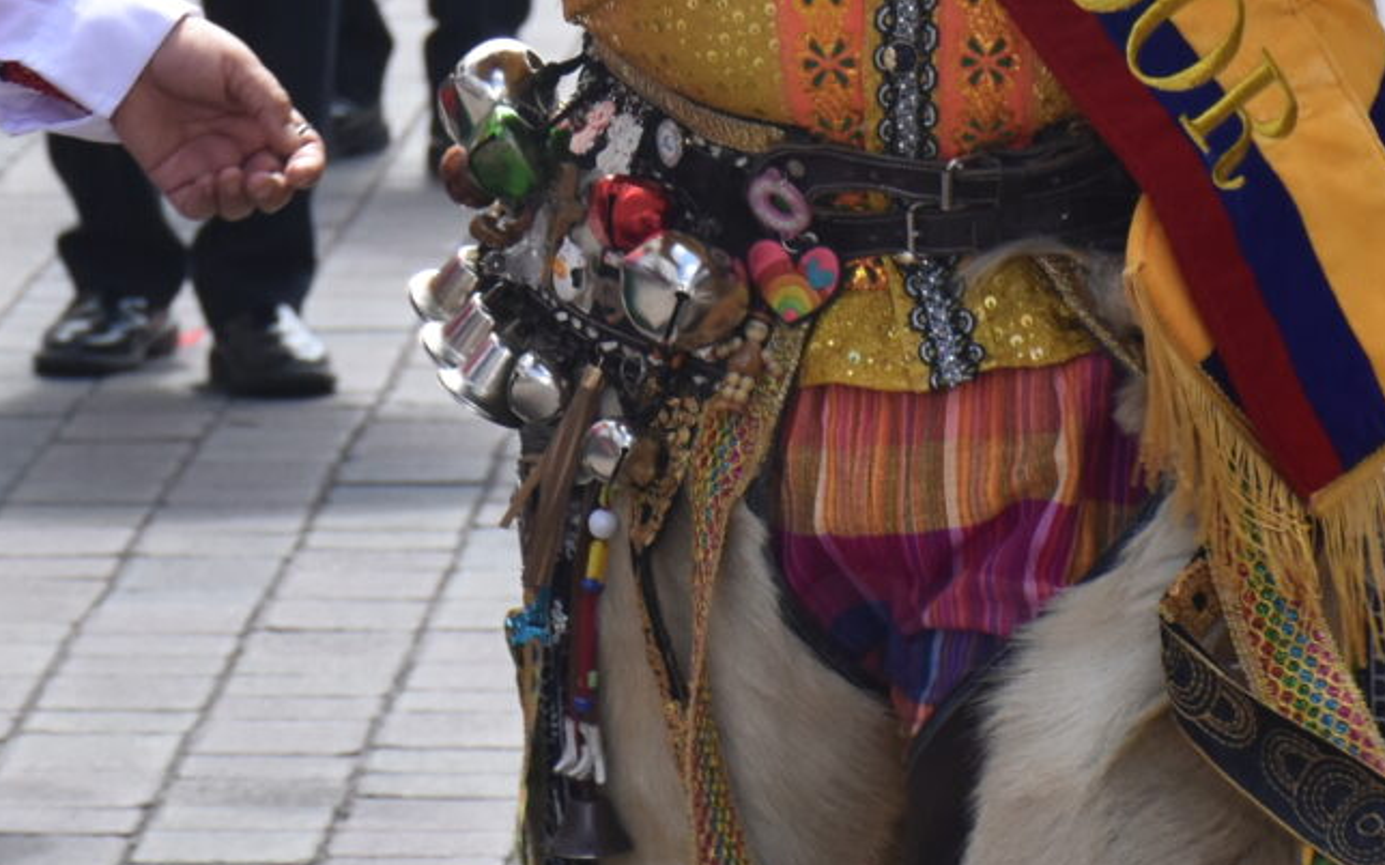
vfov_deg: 3.6
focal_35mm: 365
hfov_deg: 5.8
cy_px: -393
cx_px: 58
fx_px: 13758
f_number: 8
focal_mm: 75
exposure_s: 1/500
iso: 640
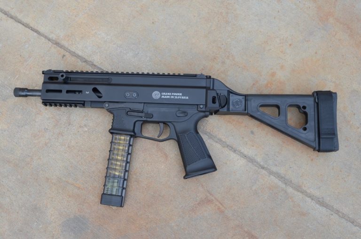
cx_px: 180
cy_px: 120
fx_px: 360
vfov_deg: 36.7
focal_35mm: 36
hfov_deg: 53.2
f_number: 8
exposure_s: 1/60
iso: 160
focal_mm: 24
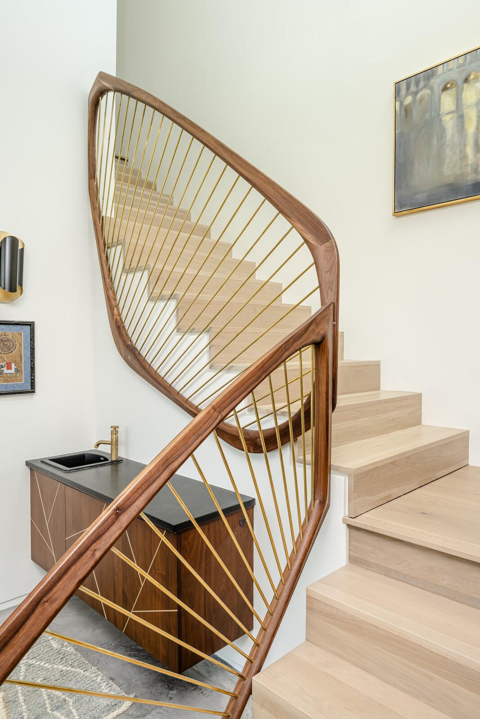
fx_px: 480
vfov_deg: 73.7
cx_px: 240
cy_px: 360
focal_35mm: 24
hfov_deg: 53.1
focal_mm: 24
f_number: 9
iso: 400
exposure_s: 1/60
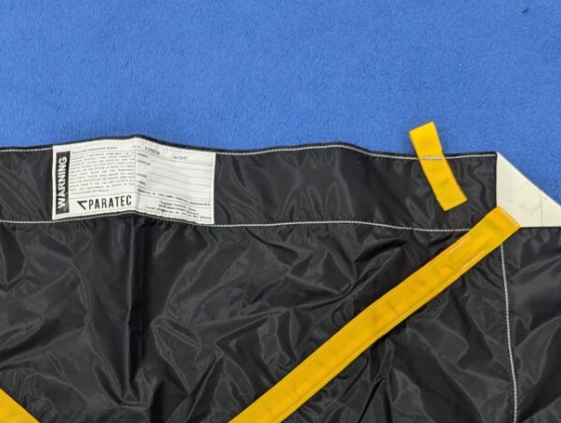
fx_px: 990
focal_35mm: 61
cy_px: 489
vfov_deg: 22.4
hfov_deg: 31.2
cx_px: 150
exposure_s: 1/25
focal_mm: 6.81
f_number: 1.85
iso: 66
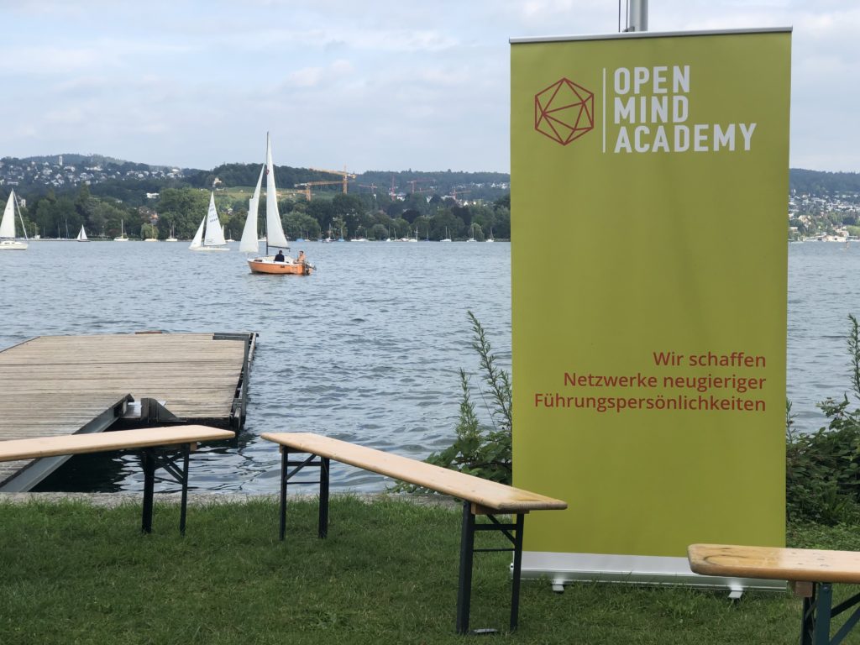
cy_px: 322
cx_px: 430
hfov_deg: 33.8
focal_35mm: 57
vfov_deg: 25.7
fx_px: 1416
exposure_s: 1/453
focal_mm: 6.6
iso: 20
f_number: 2.8
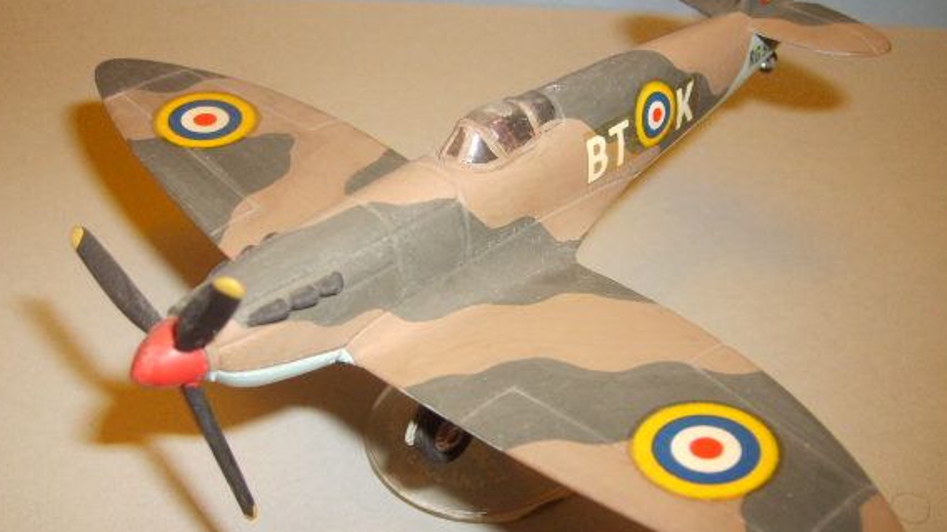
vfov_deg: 27.7
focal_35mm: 43
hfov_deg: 47.4
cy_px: 290
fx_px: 1079
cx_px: 487
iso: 100
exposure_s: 1/45
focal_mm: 5.8
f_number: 2.8
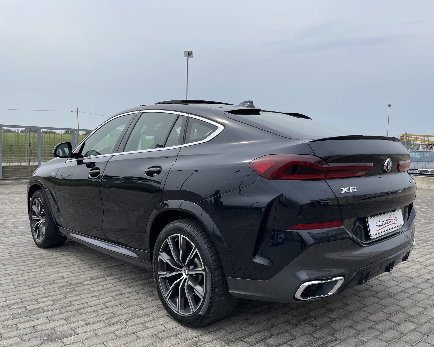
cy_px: 174
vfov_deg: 51.5
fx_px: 360
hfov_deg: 62.1
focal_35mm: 28
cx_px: 239
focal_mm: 4.2
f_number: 1.6
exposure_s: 1/3731
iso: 32
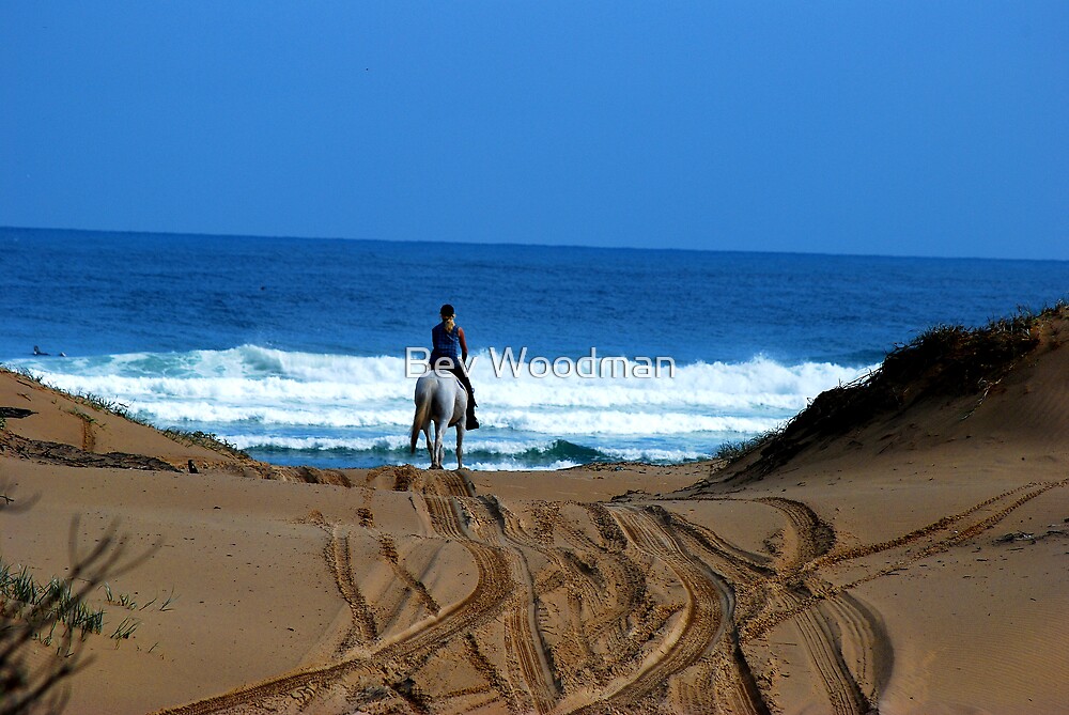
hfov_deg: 6.9
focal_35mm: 300
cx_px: 534
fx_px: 8917
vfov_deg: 4.6
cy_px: 358
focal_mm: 200
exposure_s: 1/250
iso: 160
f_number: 10
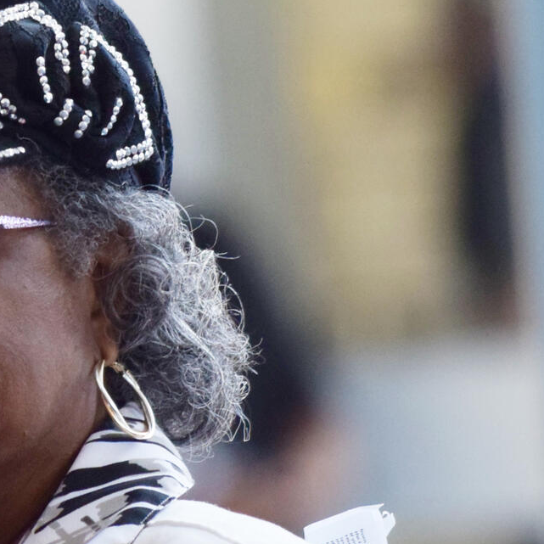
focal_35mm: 1194
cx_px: -557
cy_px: -63
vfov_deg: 1.5
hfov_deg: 1.5
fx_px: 21229
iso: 1000
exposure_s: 1/500
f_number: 4
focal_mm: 200
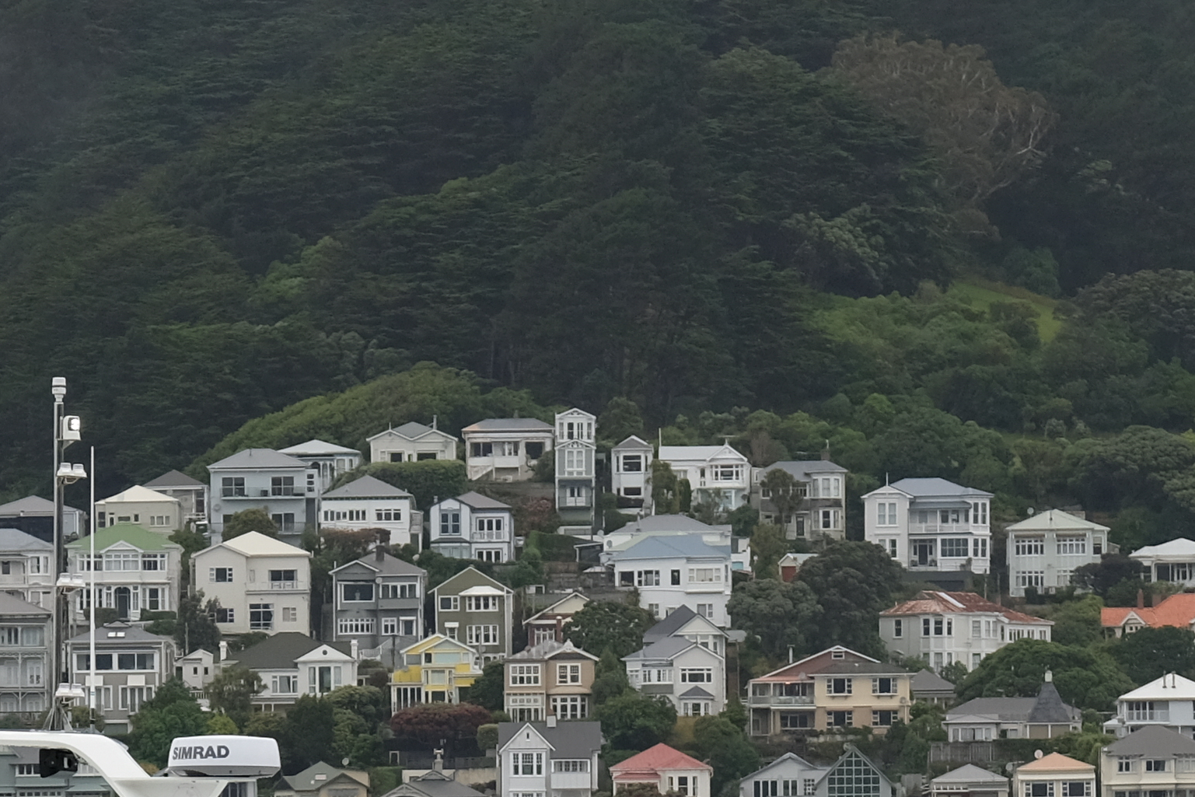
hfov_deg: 5.1
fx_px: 13344
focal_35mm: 402
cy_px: 1445
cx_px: 4
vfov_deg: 3.4
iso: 400
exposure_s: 1/200
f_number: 5
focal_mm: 68.7
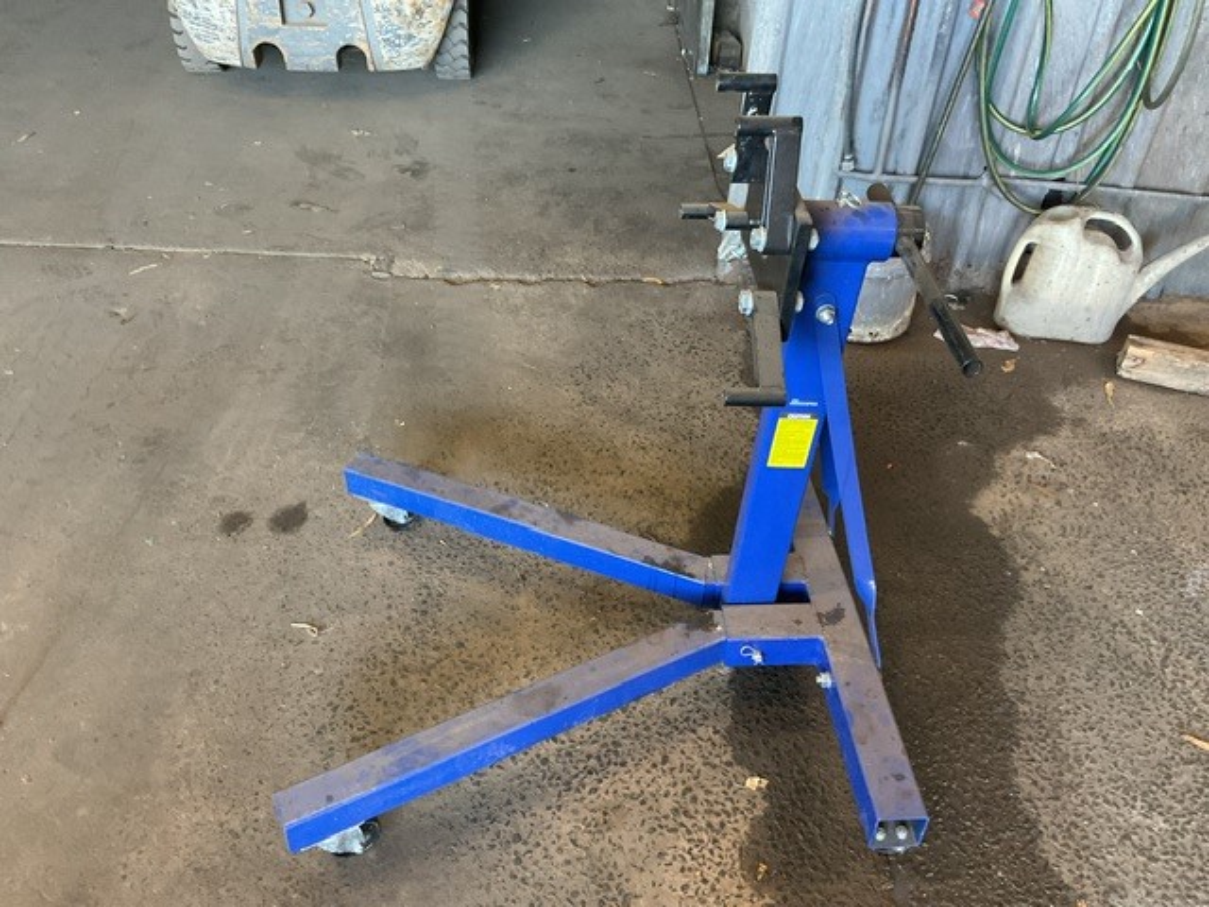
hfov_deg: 61.7
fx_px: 1013
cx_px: 604
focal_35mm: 29
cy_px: 454
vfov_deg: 48.2
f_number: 1.8
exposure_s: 1/50
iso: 200
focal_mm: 3
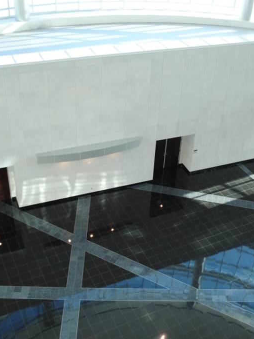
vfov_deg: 39.7
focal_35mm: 48
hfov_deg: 30.2
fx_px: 470
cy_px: 170
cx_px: 155
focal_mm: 22
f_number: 3.8
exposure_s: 1/100
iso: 200
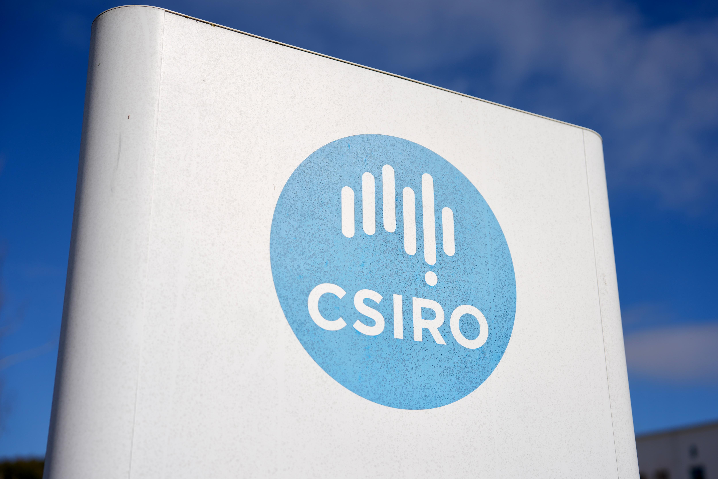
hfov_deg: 41.9
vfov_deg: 28.6
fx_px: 937
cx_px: 359
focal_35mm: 47
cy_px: 240
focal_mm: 47
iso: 50
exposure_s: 1/2500
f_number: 2.8
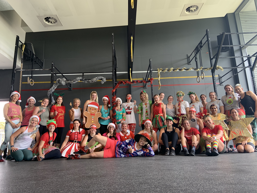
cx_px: 128
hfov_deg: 67.3
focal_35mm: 26
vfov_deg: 53.1
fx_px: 193
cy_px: 96
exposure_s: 1/99
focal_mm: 4.25
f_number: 1.8
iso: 100
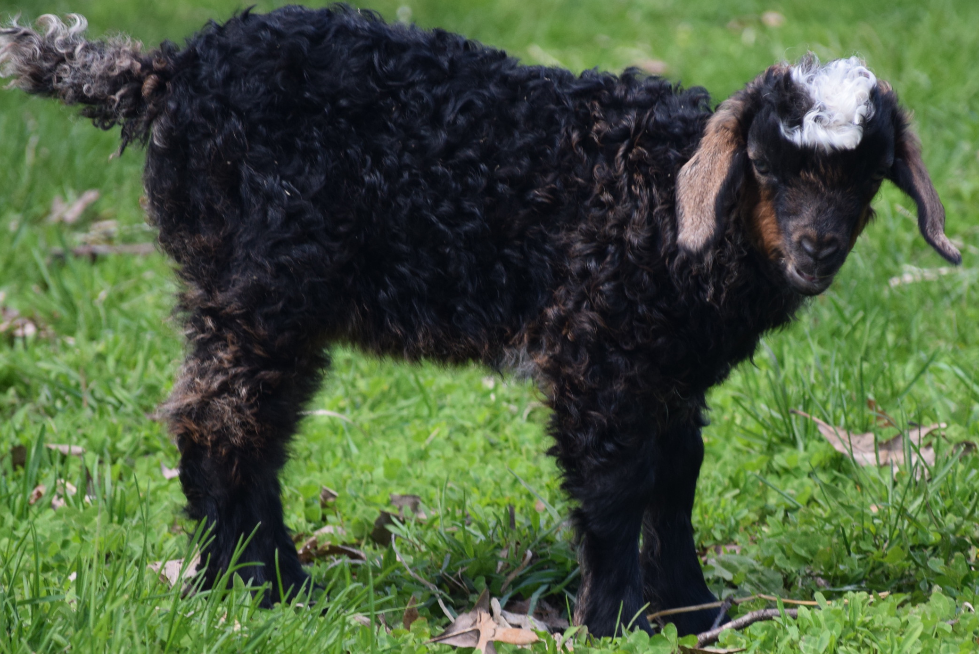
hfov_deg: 5.2
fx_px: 10877
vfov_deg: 3.4
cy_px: 439
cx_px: 546
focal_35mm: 400
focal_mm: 185
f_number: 5.6
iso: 720
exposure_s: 1/250
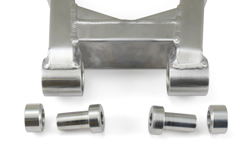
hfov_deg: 30.6
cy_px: 82
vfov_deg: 20.5
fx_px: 457
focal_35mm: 66
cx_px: 125
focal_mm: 44
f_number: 11
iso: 800
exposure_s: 1/80
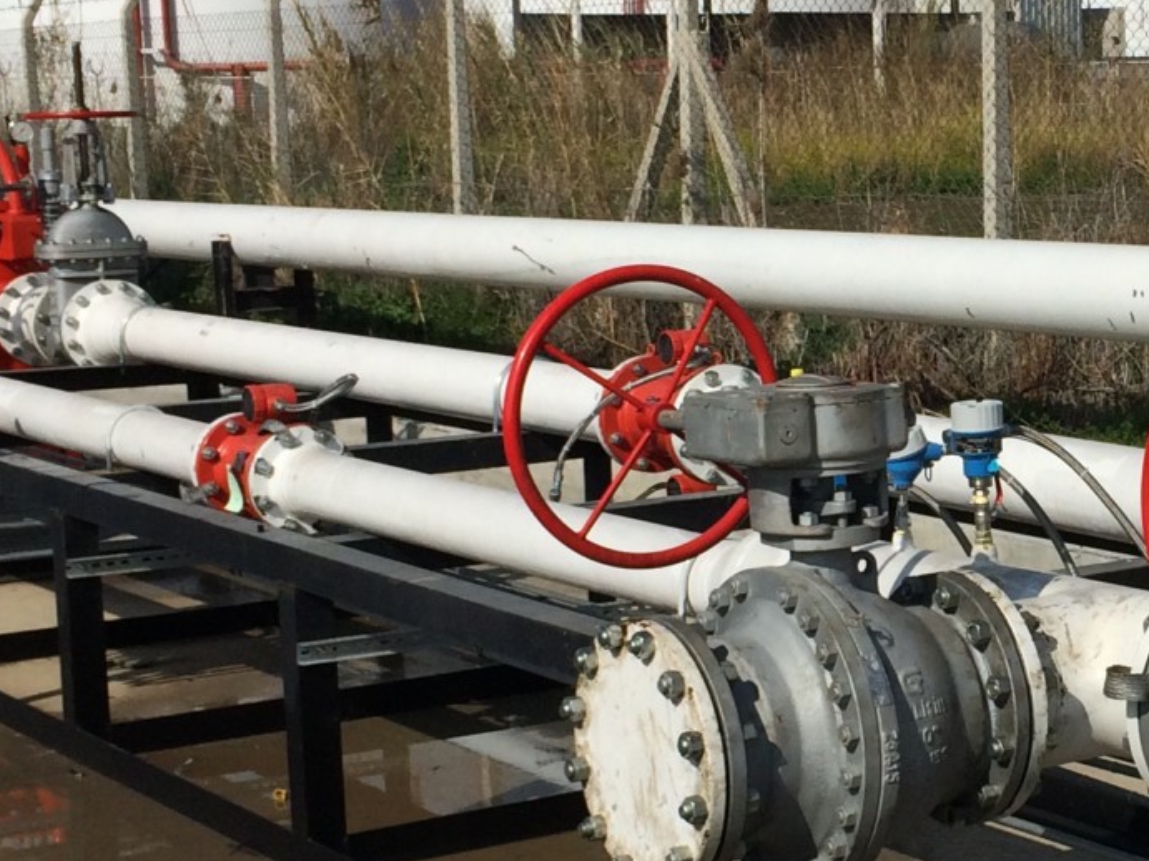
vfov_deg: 17.2
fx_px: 2854
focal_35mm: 86
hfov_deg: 22.1
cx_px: 1096
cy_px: 497
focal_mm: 4.15
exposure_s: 1/6849
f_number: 2.2
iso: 40
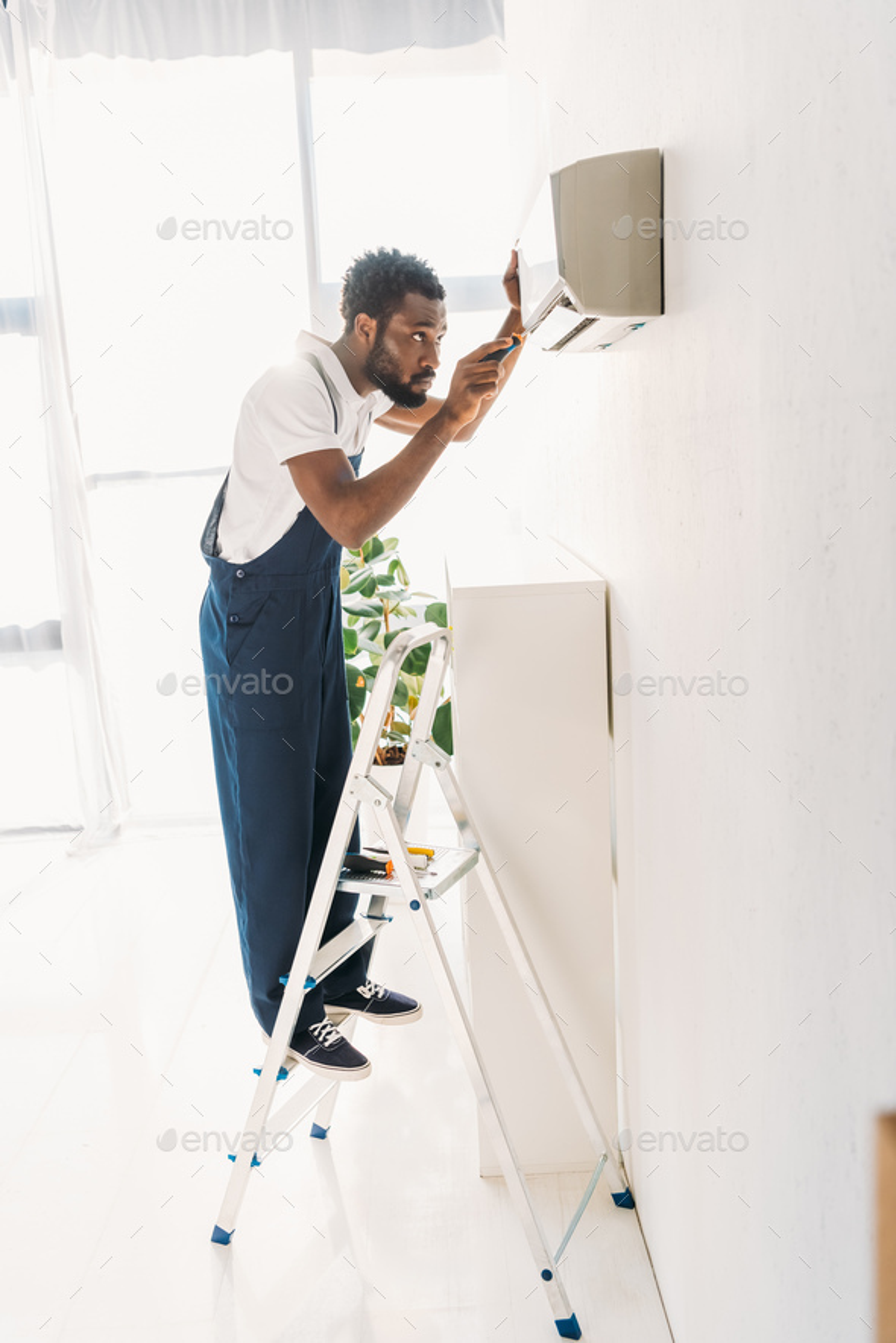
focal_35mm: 32
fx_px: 1194
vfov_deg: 58.7
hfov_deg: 41.1
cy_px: 672
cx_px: 448
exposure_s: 1/200
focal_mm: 32
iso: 500
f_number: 3.5
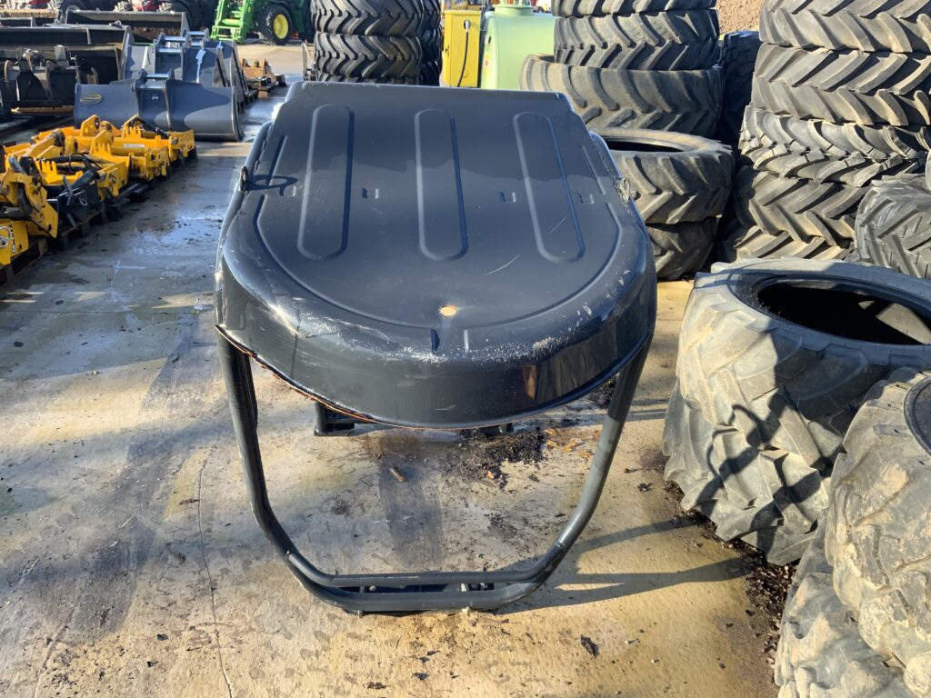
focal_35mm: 29
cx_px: 466
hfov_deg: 61.7
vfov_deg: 48.2
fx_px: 780
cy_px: 349
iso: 16
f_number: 1.8
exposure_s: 1/206
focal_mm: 3
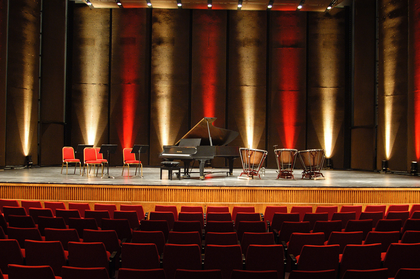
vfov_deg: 29.8
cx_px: 210
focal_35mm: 45
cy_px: 140
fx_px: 525
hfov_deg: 43.6
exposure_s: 1/5
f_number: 5
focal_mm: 30
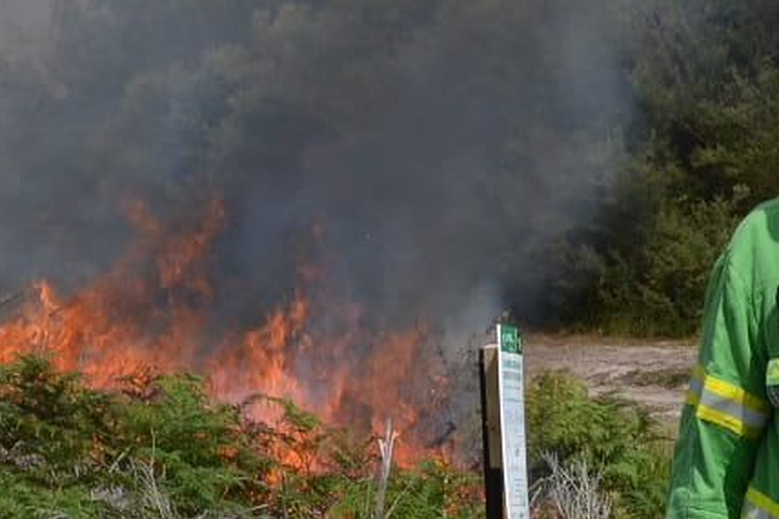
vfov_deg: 11.3
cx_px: 737
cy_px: 543
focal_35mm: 120
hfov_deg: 16.8
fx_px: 2596
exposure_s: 1/250
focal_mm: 30
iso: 100
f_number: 8
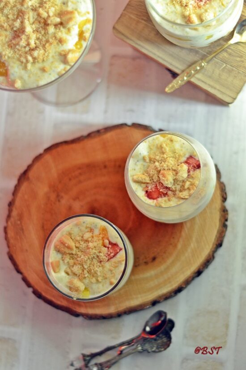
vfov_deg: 27.0
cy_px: 185
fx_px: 769
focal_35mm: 75
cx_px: 123
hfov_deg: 18.2
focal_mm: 50
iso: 400
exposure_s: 1/60
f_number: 2
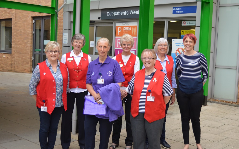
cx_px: 119
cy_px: 77
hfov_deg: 41.1
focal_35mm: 49
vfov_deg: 26.3
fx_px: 319
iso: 360
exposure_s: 1/125
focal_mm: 32
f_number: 5.6
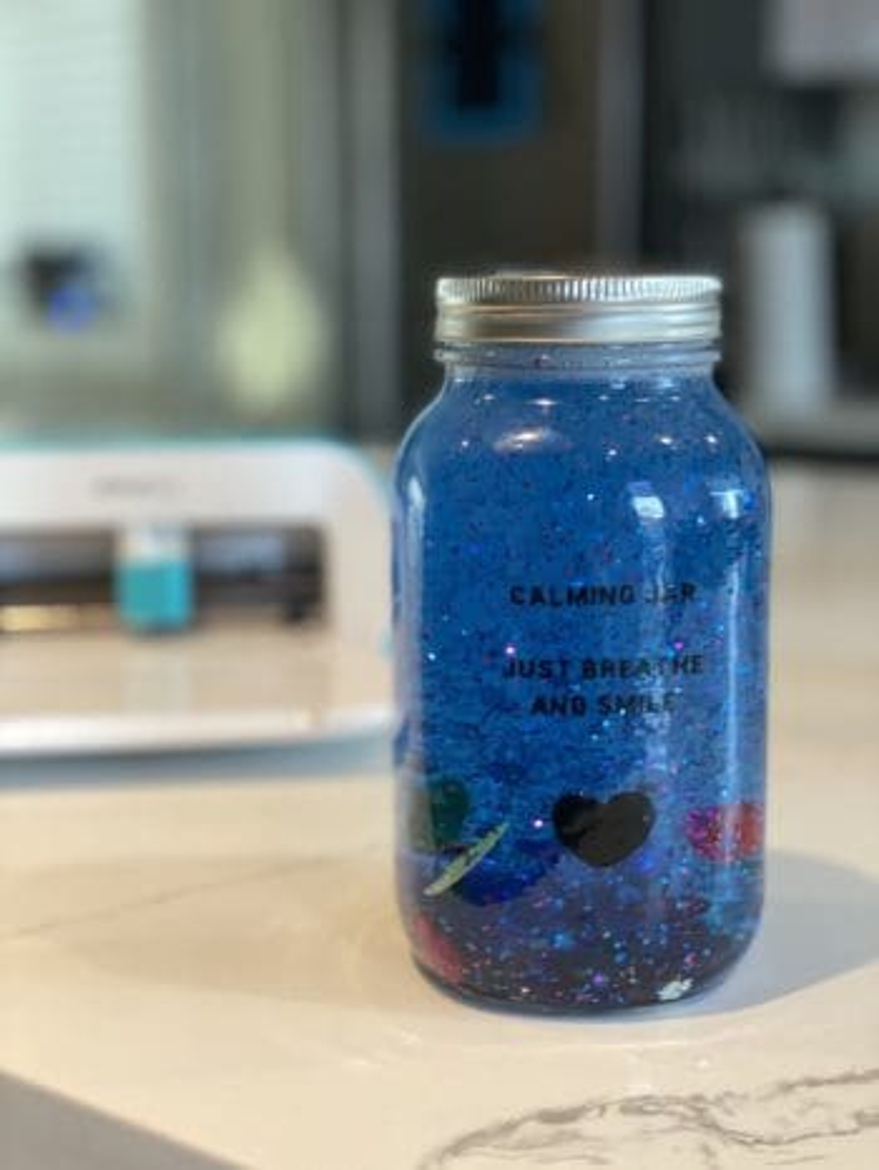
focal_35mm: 52
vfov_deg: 36.8
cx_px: 440
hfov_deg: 28.1
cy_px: 585
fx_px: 1759
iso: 200
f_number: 2
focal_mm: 6
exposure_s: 1/40
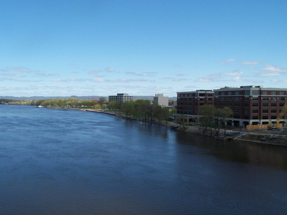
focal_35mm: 38
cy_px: 108
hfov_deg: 49.0
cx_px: 144
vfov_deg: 37.7
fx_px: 315
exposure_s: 1/350
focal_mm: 6.3
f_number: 5.6
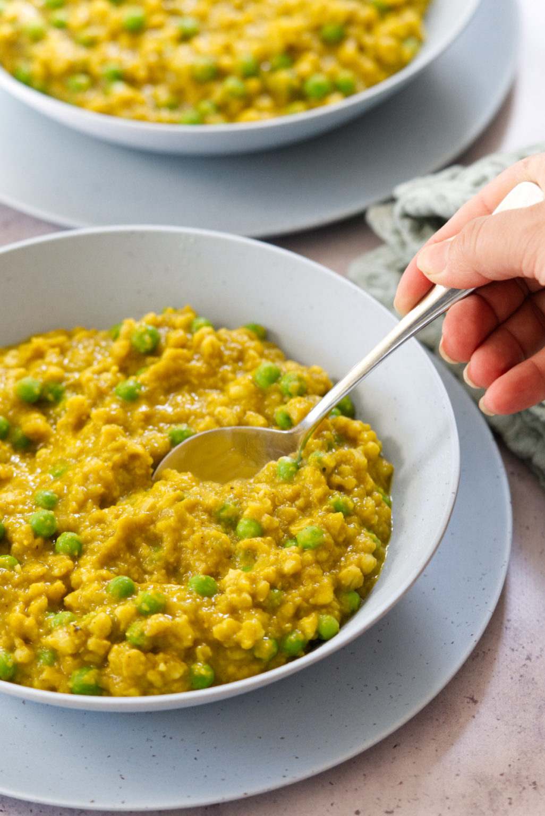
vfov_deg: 15.2
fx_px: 3061
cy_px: 408
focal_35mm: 135
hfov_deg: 10.2
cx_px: 272
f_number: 3.5
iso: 2000
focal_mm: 90
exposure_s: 1/200
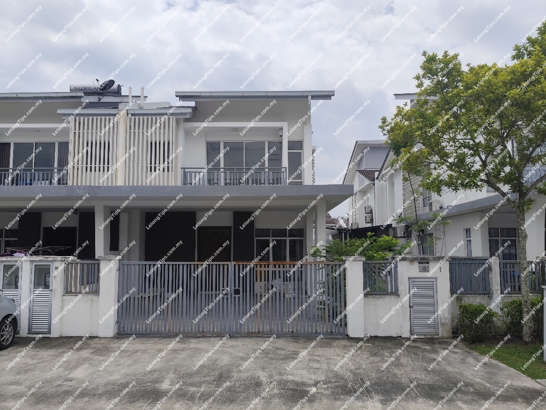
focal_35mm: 23
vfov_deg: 58.9
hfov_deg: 73.9
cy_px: 205
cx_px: 273
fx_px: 363
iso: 50
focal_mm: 6.14
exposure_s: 1/1648
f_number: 1.65
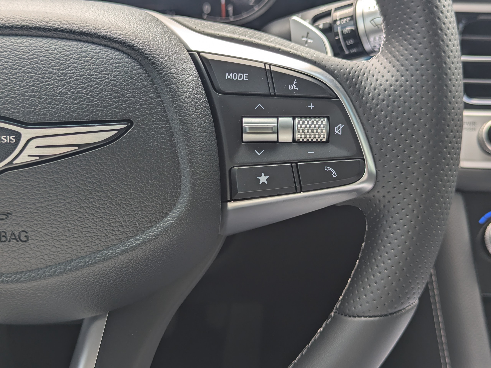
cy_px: 184
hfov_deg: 39.7
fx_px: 681
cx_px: 246
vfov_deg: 30.3
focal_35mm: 48
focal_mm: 6.81
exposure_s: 1/336
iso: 40
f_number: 1.85
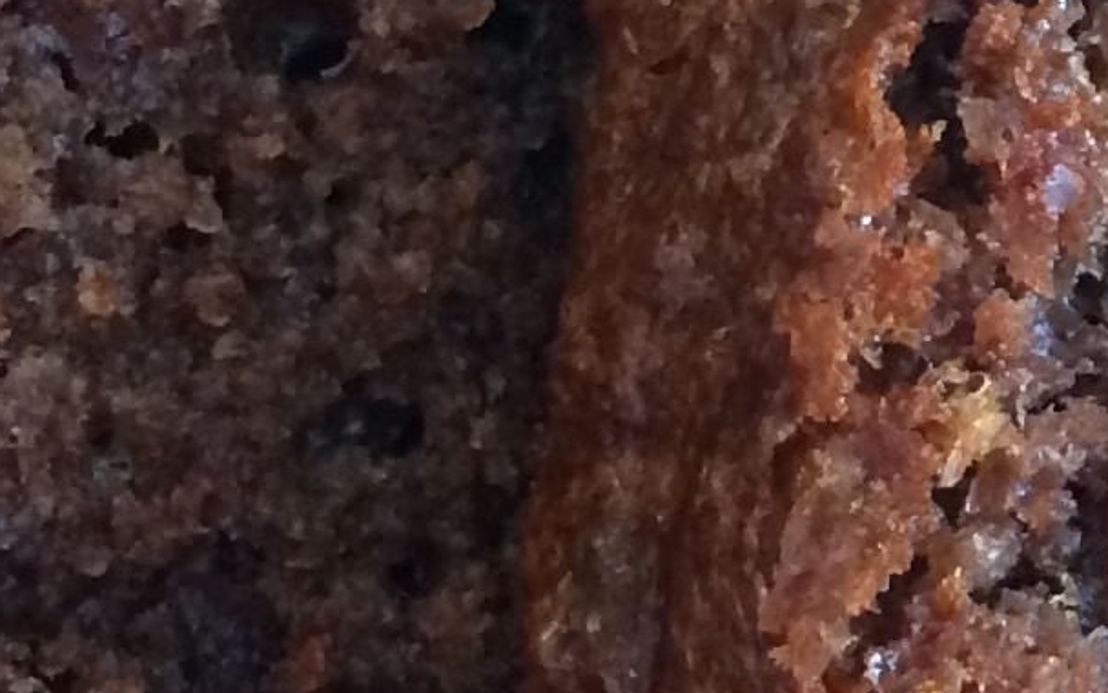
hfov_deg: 12.0
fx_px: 4982
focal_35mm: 165
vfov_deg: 7.9
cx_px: 1797
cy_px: 122
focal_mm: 4.15
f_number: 2.2
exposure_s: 1/33
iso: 250
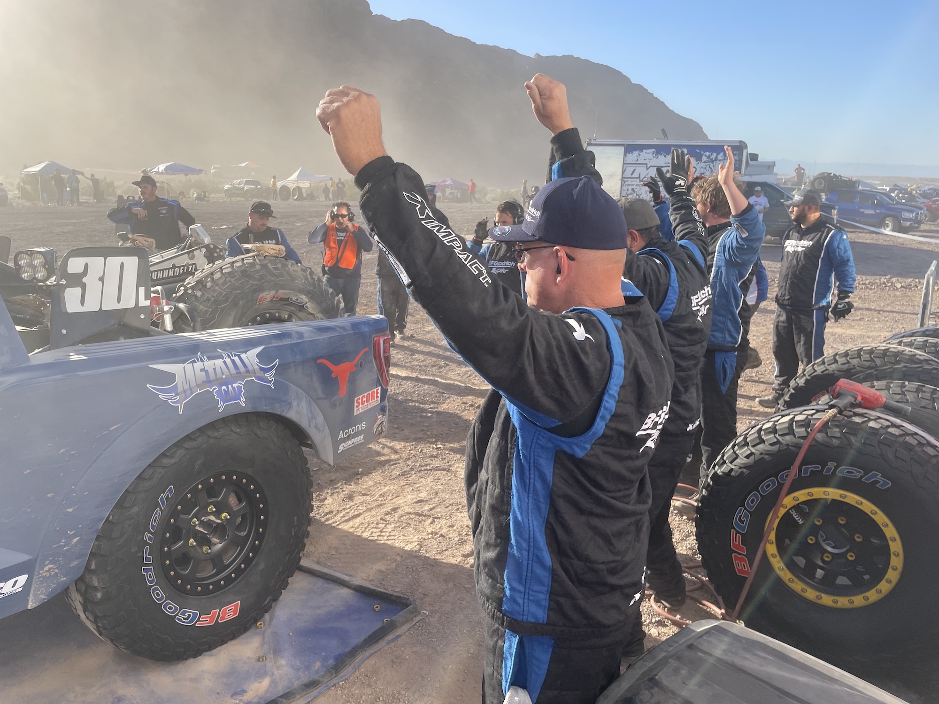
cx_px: 470
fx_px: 705
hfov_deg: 67.3
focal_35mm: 26
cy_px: 352
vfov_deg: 53.1
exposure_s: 1/1795
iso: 32
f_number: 1.6
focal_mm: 4.2
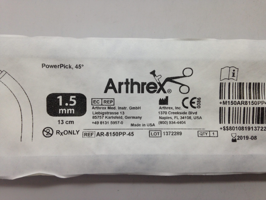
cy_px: 100
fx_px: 254
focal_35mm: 33
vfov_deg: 42.9
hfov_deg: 55.4
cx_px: 133
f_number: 2.4
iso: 50
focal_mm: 4.12
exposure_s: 1/60
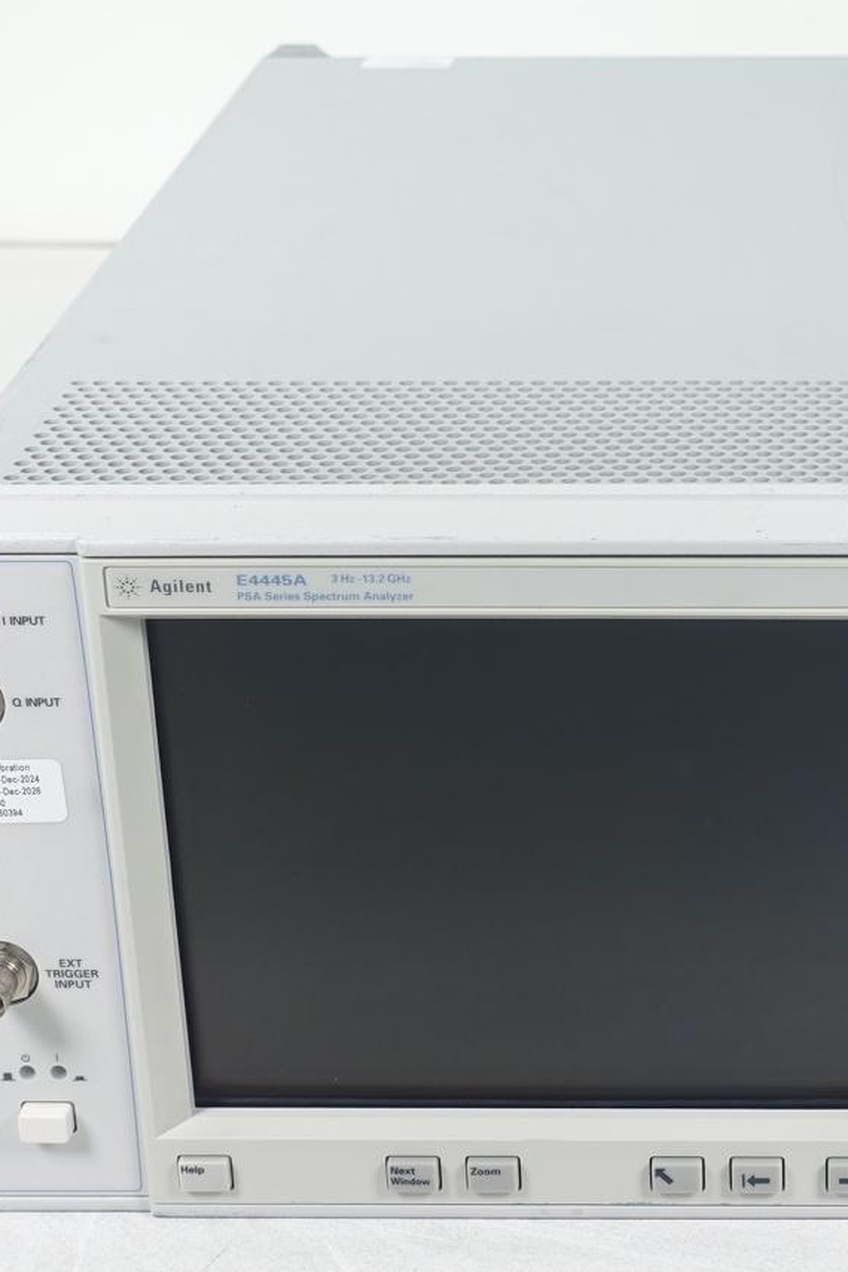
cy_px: 632
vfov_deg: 23.1
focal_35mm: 88
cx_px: 815
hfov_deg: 15.3
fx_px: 3109
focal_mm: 17.06
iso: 125
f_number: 4
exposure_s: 1/125
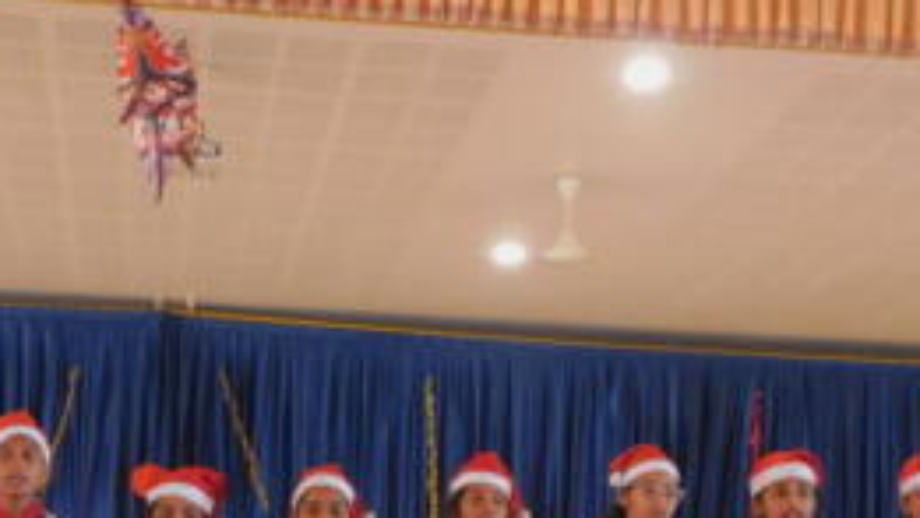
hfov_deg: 30.3
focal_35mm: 69
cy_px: 654
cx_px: 307
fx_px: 1684
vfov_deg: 16.6
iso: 360
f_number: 3.6
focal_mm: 5.9
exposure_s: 1/30
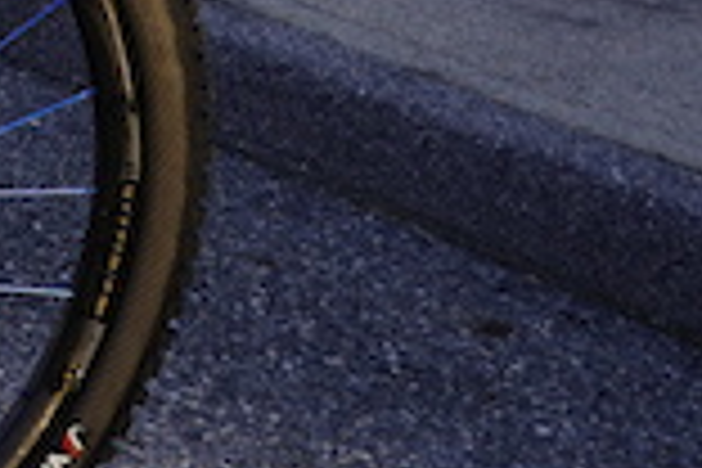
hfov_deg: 9.6
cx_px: -1089
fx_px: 3588
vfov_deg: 7.3
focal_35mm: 184
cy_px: -317
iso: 100
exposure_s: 1/100
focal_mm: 24
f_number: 6.3
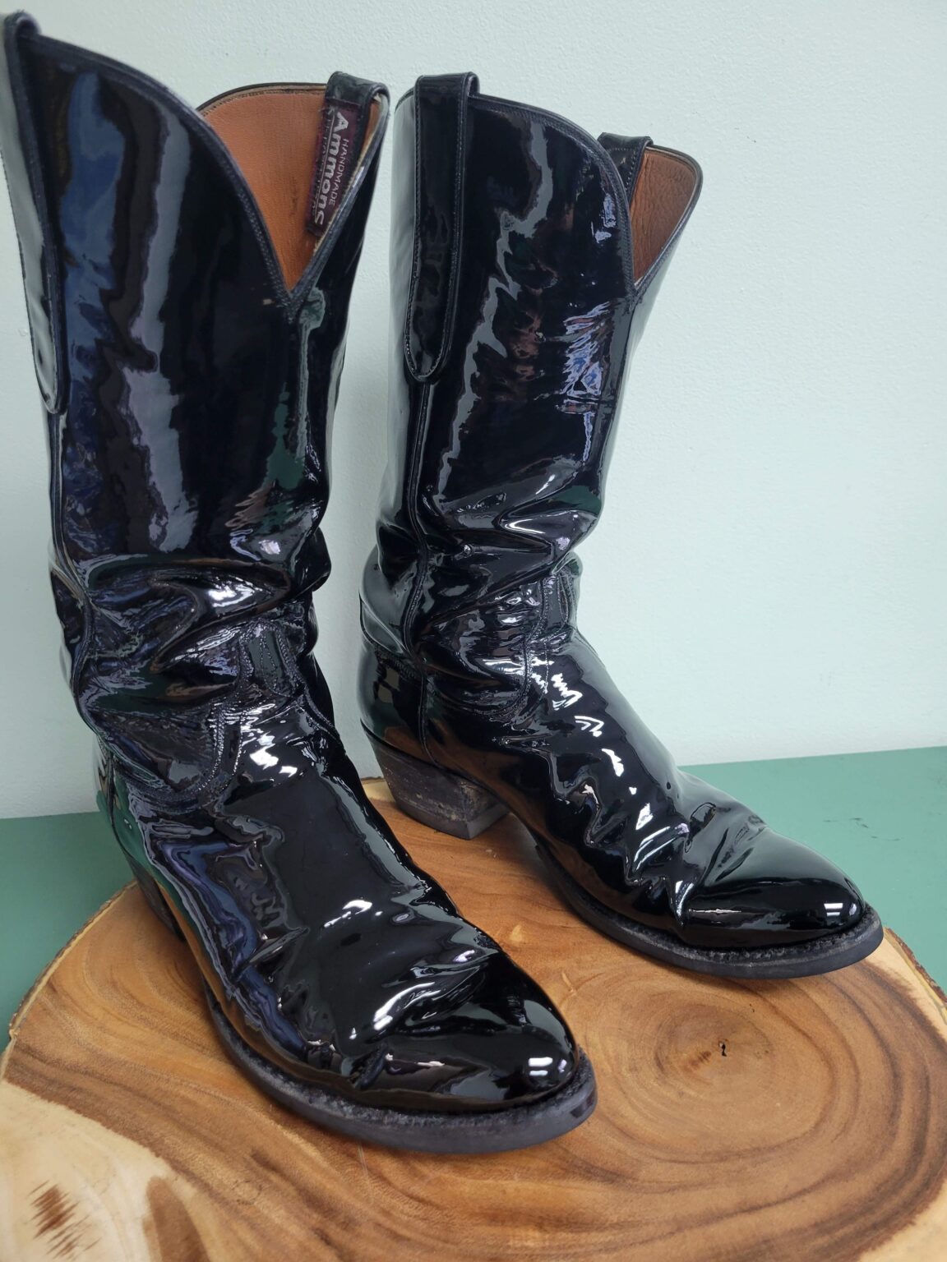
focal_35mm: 26
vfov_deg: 67.3
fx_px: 948
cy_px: 631
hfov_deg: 53.1
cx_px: 474
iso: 160
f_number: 1.8
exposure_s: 1/60
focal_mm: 5.4
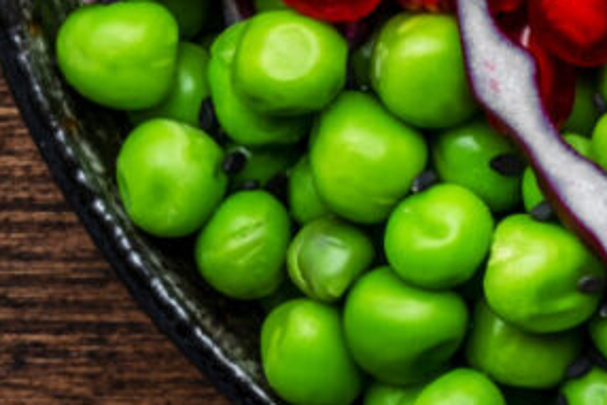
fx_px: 7692
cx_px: 473
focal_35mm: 456
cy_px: -280
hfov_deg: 4.5
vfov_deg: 3.0
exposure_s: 1/160
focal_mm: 56.5
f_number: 13
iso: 80
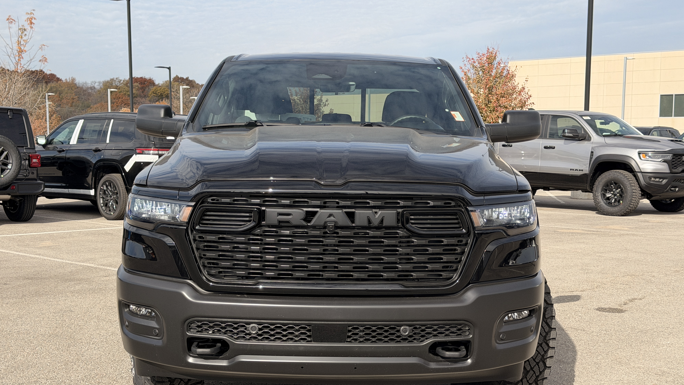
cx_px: 341
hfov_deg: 39.2
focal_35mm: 53
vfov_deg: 22.6
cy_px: 221
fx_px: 961
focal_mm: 6.76
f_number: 1.78
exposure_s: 1/4587
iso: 80
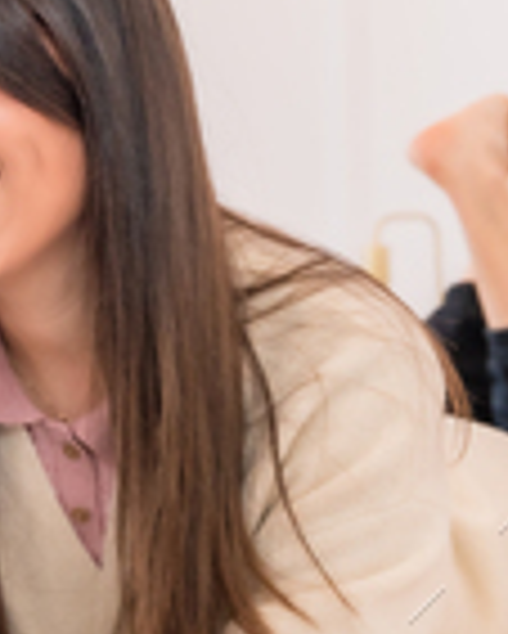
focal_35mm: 94
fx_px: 1765
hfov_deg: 16.2
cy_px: 452
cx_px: 90
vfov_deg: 20.3
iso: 800
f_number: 2.8
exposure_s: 1/100
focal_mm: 24
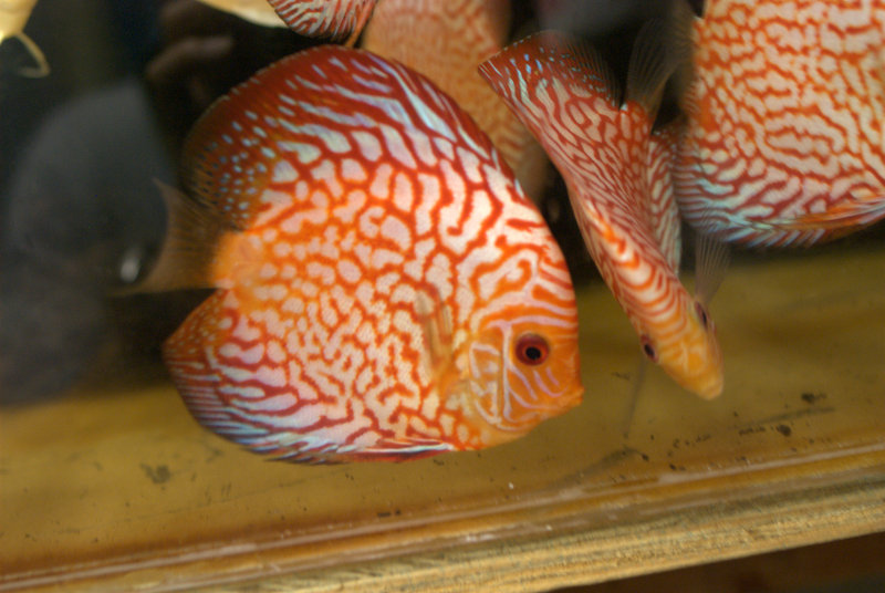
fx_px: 1034
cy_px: 296
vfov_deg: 32.0
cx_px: 442
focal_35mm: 42
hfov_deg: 46.3
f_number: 2.8
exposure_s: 1/30
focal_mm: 28
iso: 1000
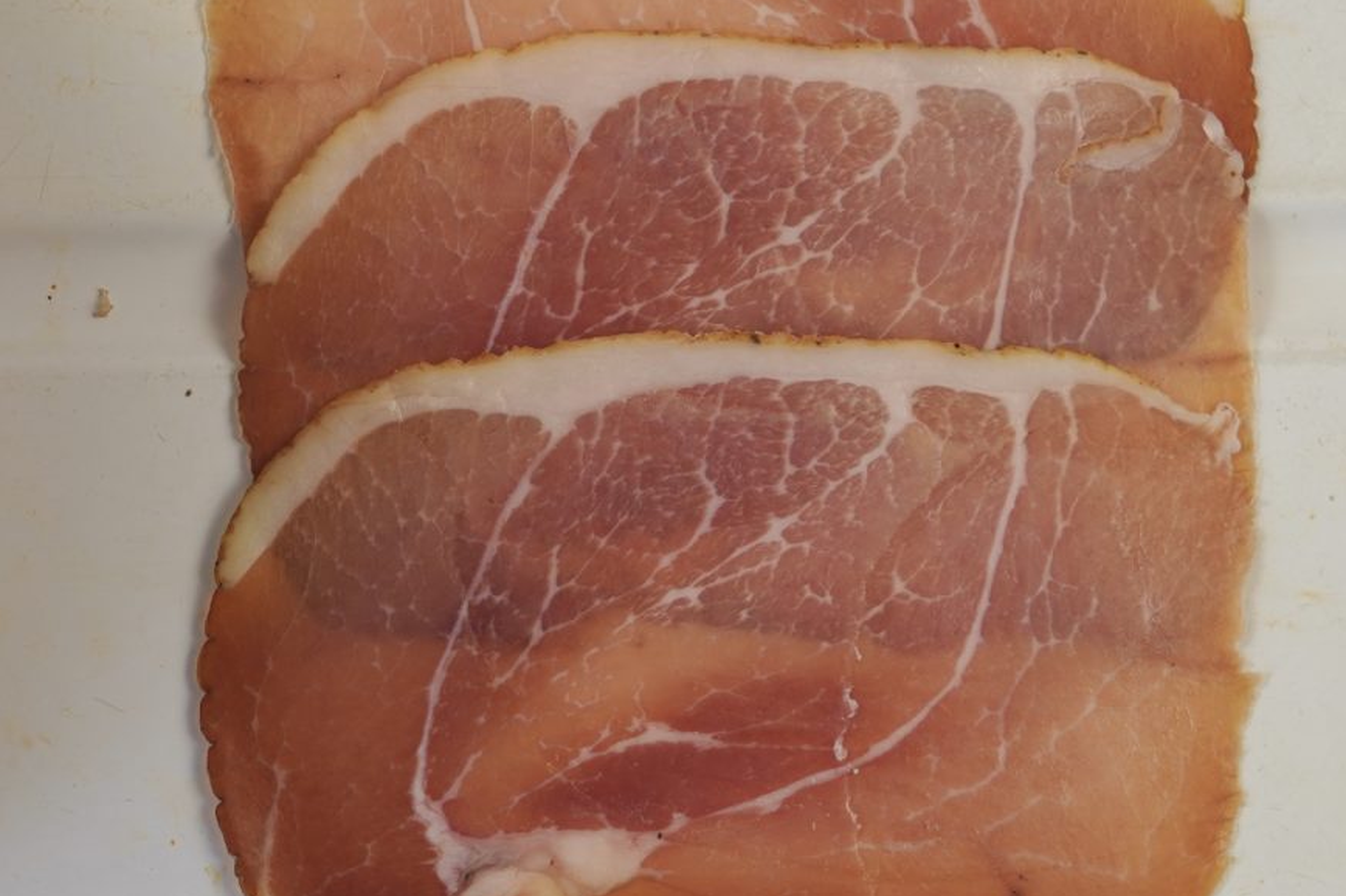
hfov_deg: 17.2
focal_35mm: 118
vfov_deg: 11.6
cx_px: 222
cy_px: 252
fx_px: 4410
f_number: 4
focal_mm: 50
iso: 400
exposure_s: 1/160
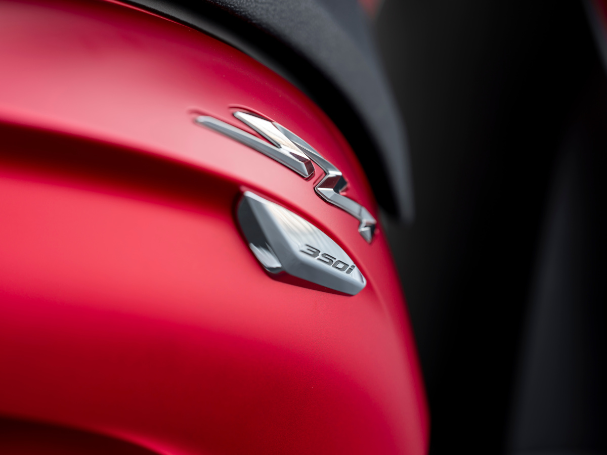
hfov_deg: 22.5
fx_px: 1526
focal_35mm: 87
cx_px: 304
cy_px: 228
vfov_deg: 17.0
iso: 100
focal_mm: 110
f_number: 4
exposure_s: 1/10
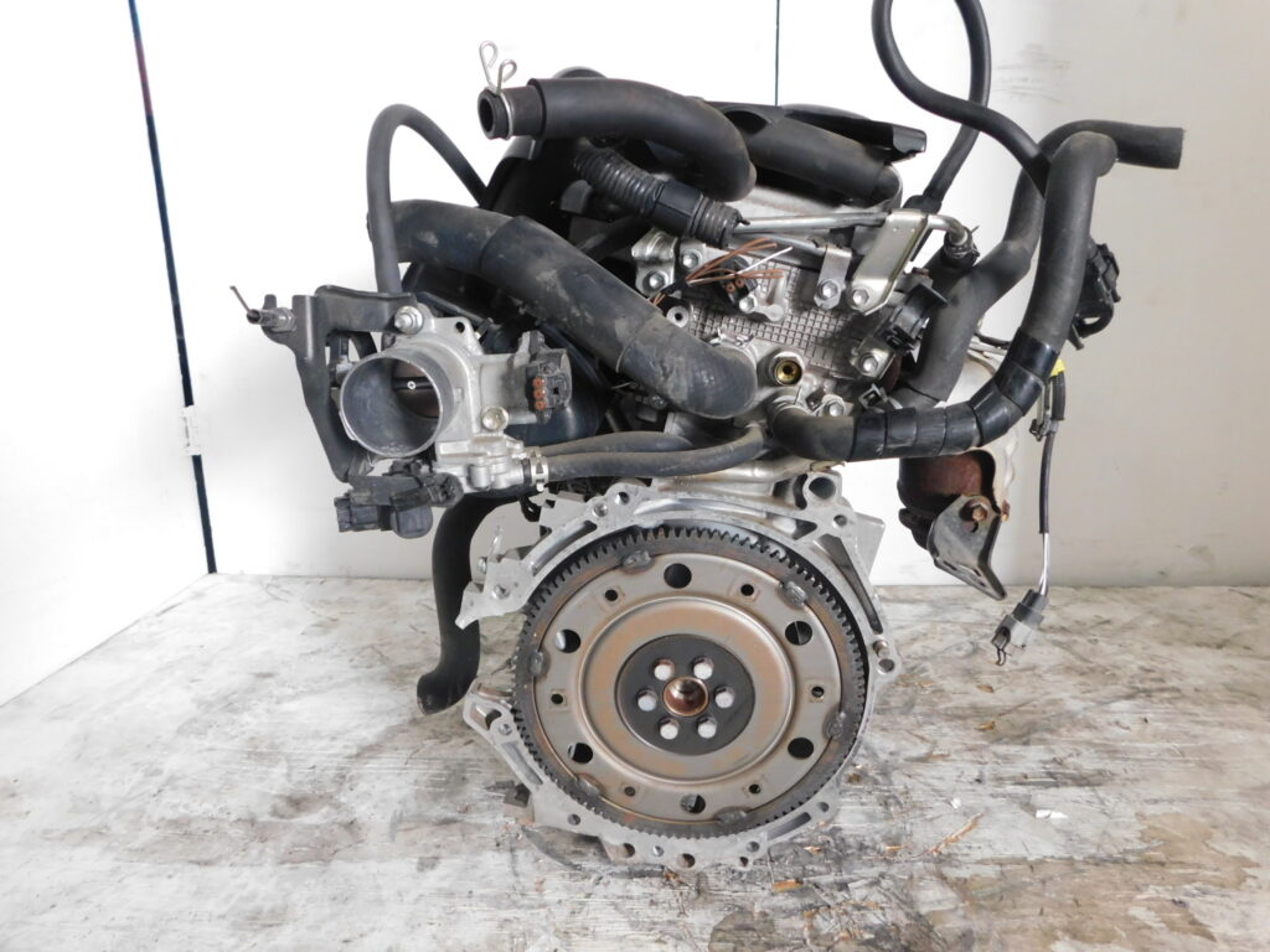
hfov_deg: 73.9
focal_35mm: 23
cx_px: 635
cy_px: 476
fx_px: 844
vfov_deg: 58.9
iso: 360
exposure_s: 1/30
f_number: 3
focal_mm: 4
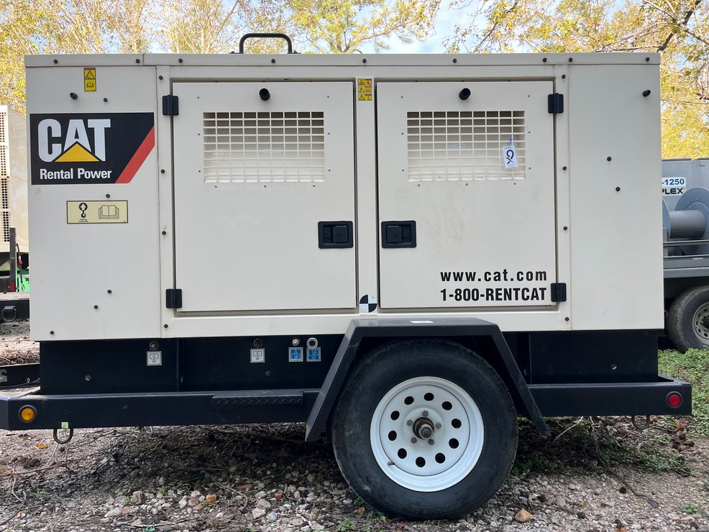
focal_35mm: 27
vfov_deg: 51.4
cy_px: 266
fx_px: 553
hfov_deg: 65.3
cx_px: 349
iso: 50
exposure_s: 1/345
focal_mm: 5.1
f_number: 1.6
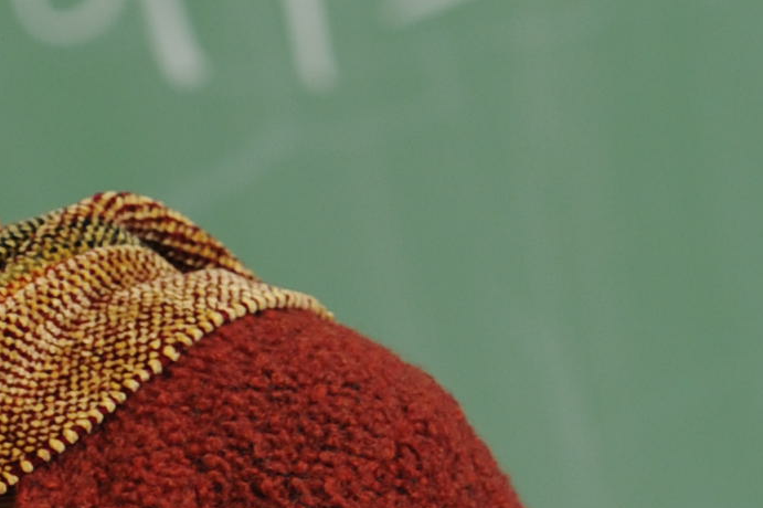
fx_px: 18260
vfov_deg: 1.6
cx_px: 227
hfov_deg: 2.4
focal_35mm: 862
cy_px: 131
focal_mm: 140
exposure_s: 1/250
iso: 500
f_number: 3.5
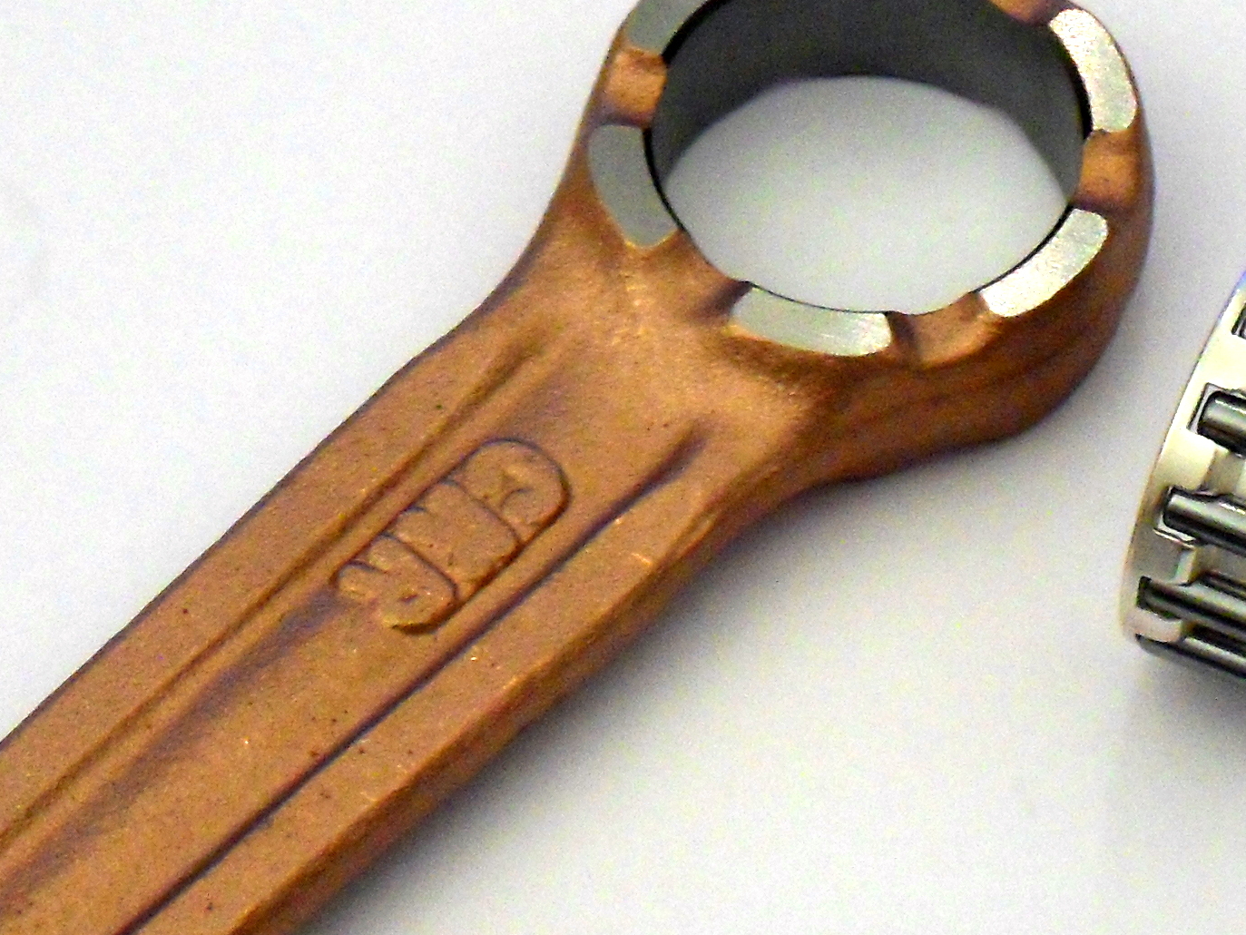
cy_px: 642
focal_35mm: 233
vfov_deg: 6.4
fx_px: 8388
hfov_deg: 8.5
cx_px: 695
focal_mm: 14
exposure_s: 1/60
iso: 320
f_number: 5.3
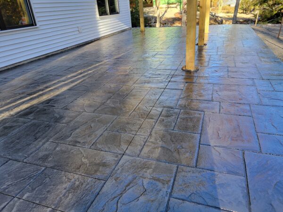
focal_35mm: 26
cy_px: 106
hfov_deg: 67.3
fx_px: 213
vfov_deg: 53.1
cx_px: 142
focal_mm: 5.4
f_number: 1.8
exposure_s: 1/222
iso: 40
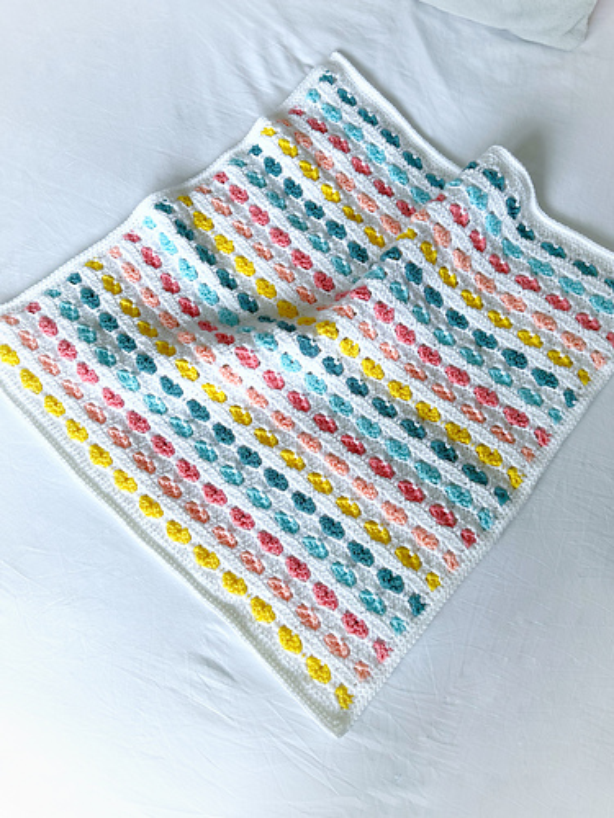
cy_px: 409
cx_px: 307
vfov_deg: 71.6
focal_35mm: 24
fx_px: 568
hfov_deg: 56.8
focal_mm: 6.86
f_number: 1.78
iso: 80
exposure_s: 1/458
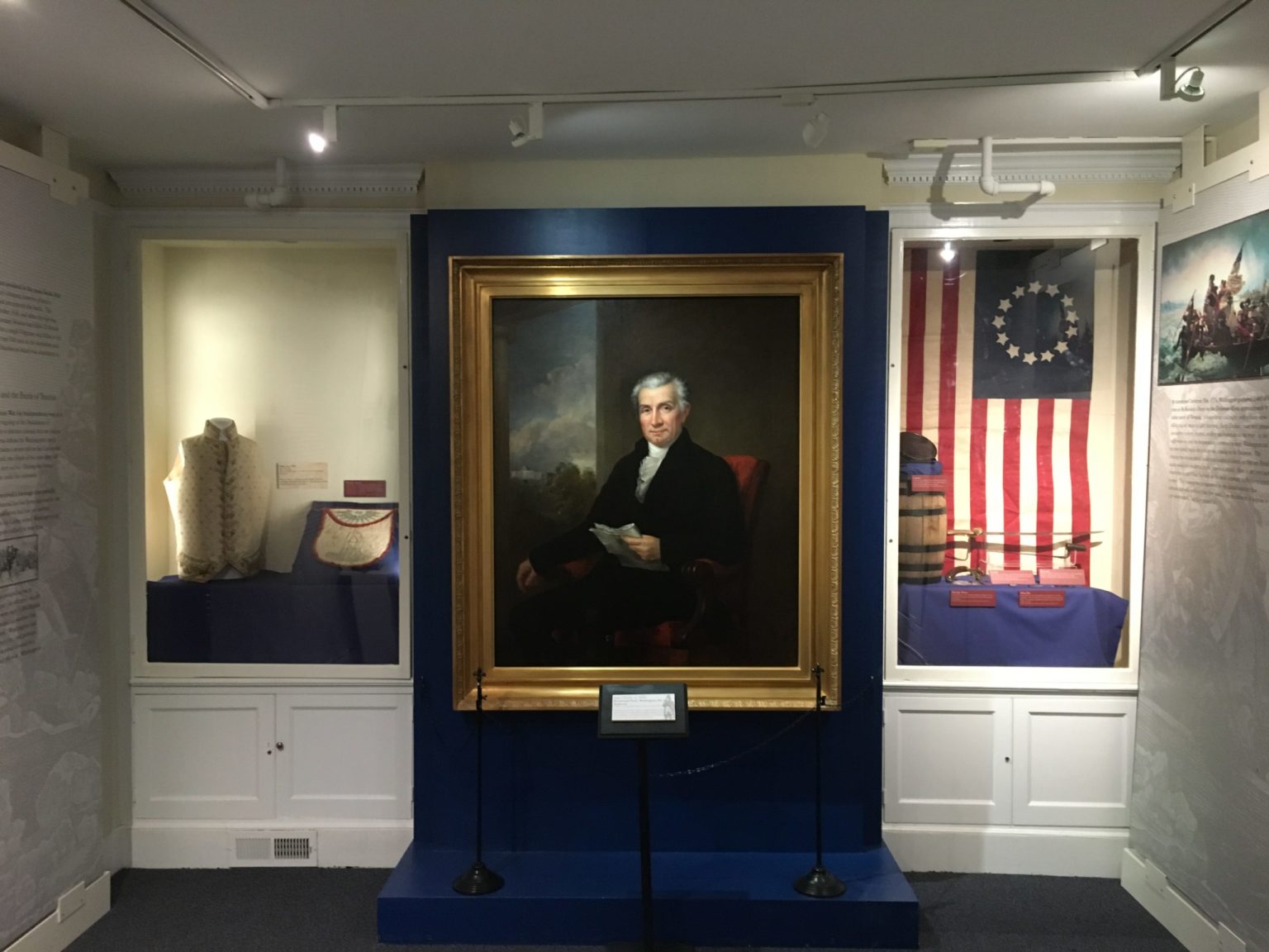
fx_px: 1063
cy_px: 476
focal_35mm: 29
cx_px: 634
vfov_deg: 48.2
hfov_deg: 61.7
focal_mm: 4.15
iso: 200
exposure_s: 1/15
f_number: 2.2
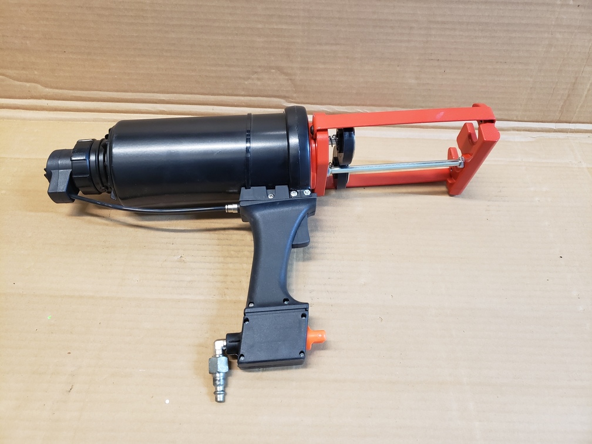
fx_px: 445
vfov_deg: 53.1
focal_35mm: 26
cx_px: 296
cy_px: 222
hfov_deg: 67.3
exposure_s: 1/20
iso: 250
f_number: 1.5
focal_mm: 4.3
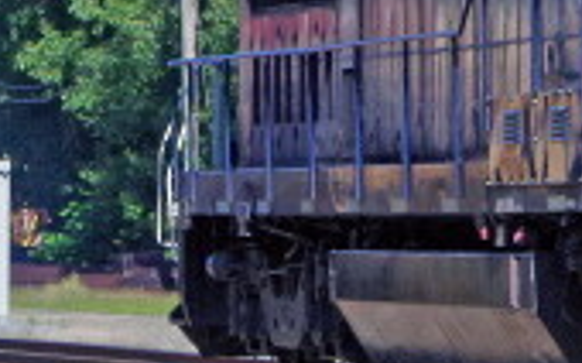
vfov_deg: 3.1
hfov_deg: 5.0
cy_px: -166
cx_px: 524
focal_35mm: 417
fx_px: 6610
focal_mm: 55
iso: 400
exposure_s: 1/1000
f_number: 8
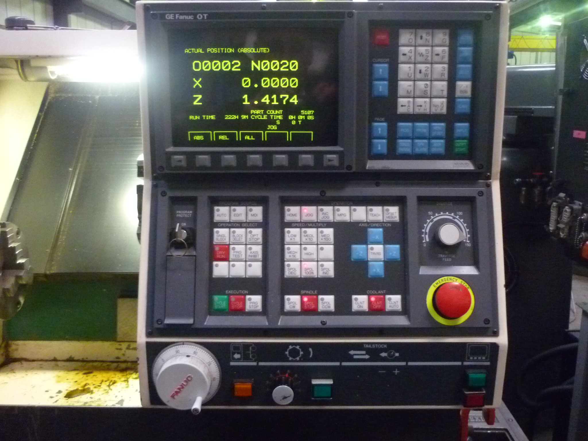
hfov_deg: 55.4
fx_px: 561
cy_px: 220
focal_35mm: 33
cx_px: 294
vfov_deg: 42.9
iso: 800
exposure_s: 1/20
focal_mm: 5.5
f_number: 2.8
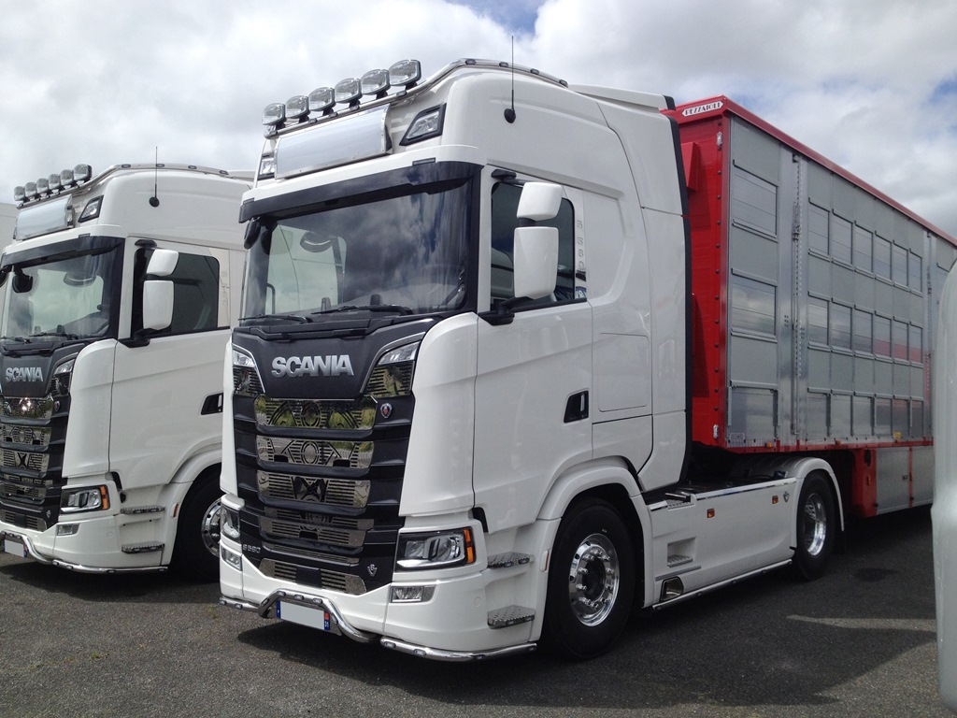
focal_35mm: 35
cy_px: 359
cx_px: 478
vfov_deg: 40.7
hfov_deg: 52.6
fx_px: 968
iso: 50
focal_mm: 4.28
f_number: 2.4
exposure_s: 1/2404
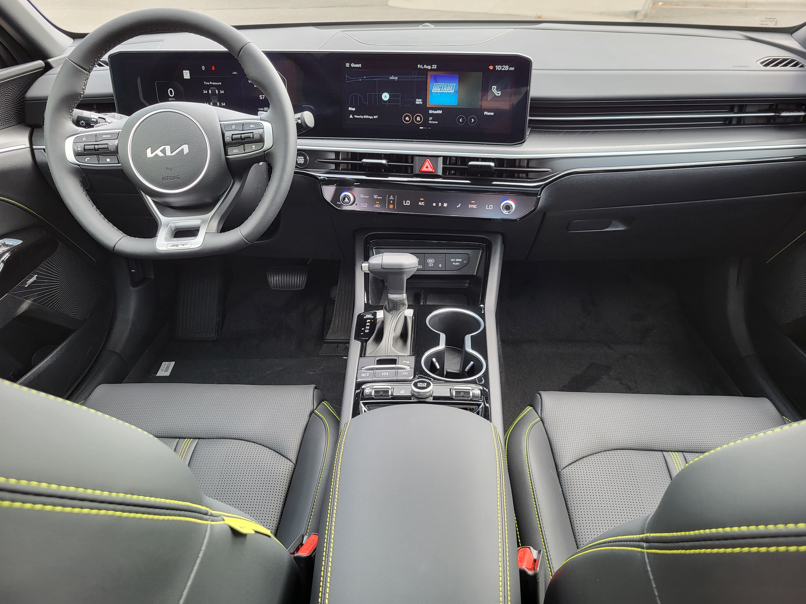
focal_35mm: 26
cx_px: 403
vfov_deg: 53.1
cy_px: 302
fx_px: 605
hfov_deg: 67.3
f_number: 1.8
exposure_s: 1/120
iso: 64
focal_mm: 5.4
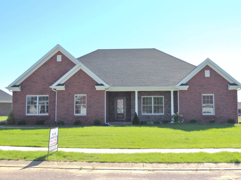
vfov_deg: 36.0
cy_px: 90
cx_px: 120
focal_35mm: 40
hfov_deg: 46.8
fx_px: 278
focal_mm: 7.1
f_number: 3.3
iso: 100
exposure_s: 1/500
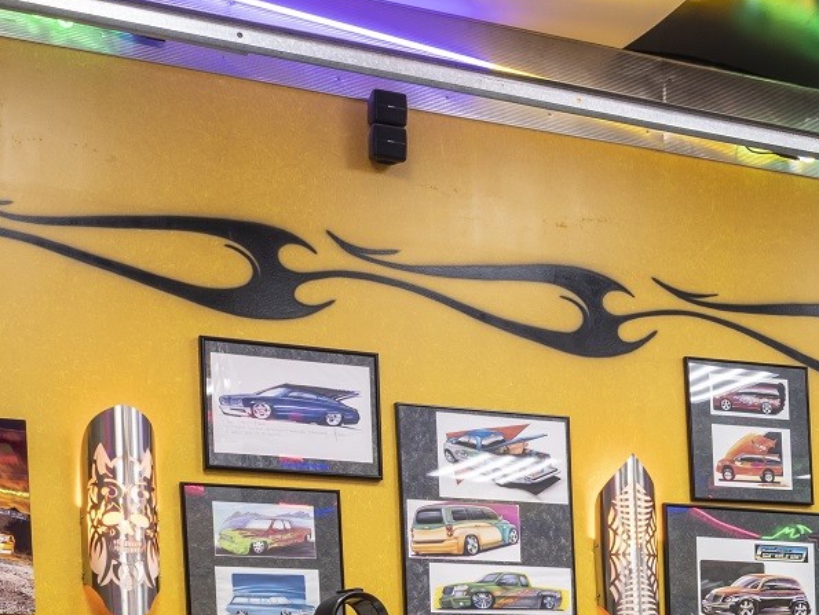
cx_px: 1167
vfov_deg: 15.9
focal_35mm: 86
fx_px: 2036
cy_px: 886
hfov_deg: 20.1
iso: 400
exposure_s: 1
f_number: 18
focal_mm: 32
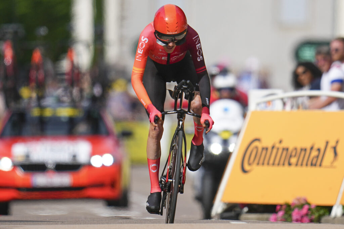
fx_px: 5734
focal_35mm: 600
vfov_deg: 2.3
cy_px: 114
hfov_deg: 3.4
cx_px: 172
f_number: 2.8
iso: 200
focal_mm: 400
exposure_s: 1/6400
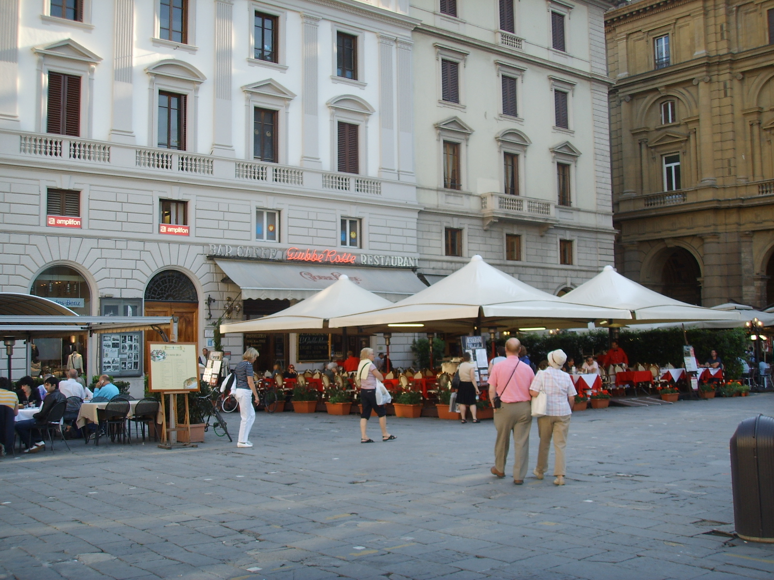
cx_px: 387
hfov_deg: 47.9
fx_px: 872
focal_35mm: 39
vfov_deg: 36.8
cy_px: 290
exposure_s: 1/125
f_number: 3.5
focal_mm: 6.6
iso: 50
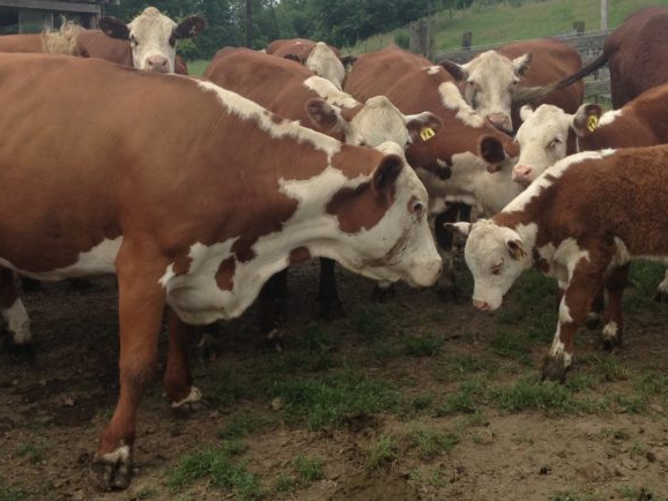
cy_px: 202
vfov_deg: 23.6
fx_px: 1197
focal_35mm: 62
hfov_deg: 31.2
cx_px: 327
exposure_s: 1/1004
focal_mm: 4.28
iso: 50
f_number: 2.4
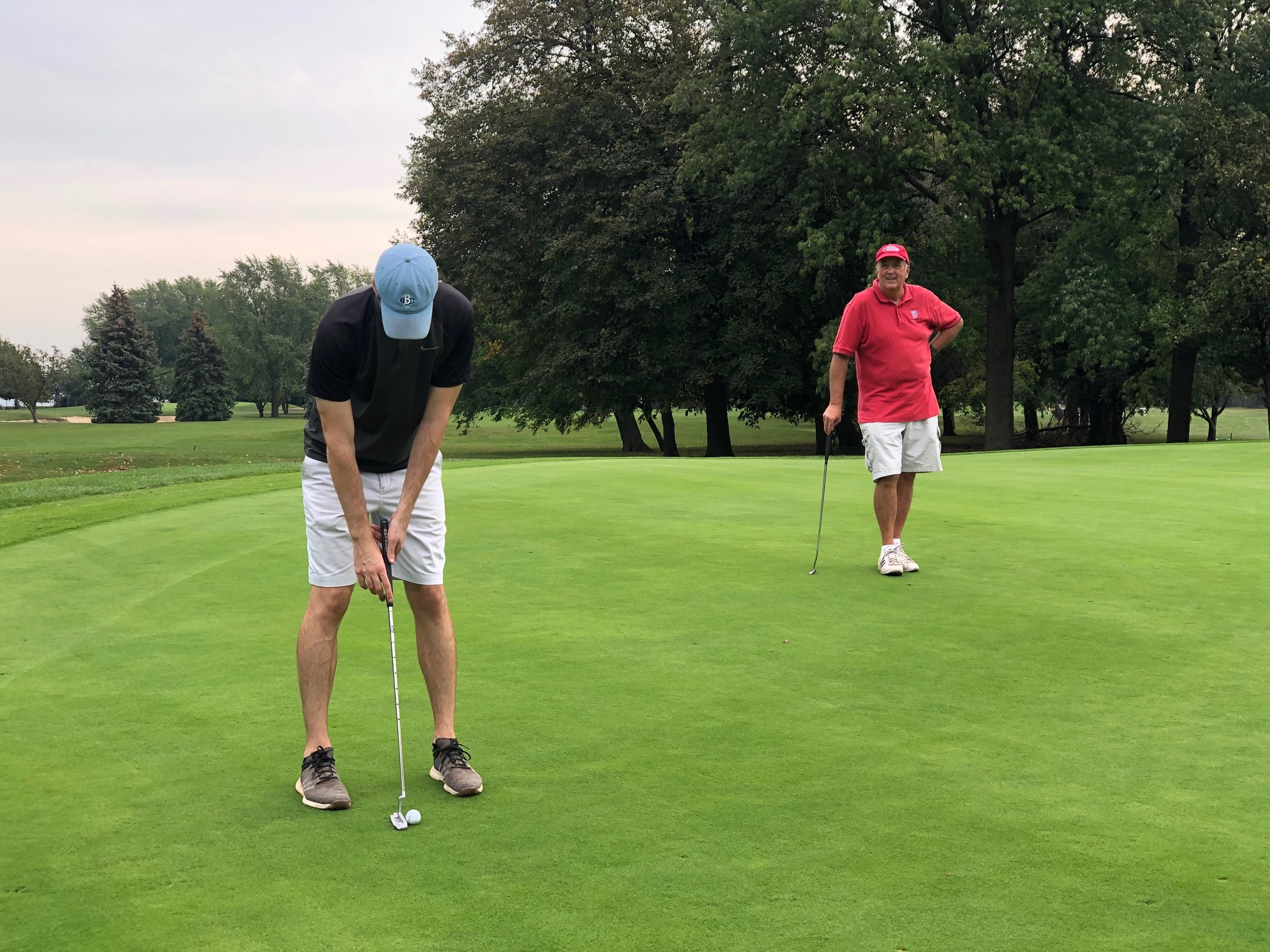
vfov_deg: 28.0
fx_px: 1908
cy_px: 476
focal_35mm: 52
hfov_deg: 36.8
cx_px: 635
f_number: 2.4
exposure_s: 1/168
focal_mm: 6
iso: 16
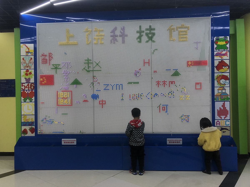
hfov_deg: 63.4
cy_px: 94
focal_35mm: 28
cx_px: 125
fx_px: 202
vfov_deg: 49.7
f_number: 1.8
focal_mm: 4
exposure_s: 1/100
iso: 40
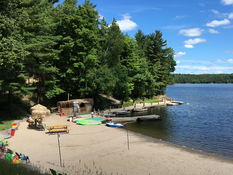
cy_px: 84
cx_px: 143
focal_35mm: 37
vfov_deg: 38.6
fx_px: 249
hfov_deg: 49.7
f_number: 2.2
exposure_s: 1/1166
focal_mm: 4.15
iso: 25
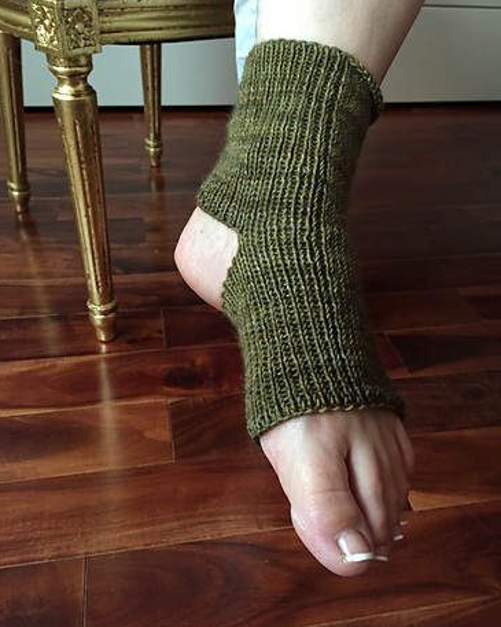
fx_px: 575
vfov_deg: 57.2
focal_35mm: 31
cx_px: 253
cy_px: 302
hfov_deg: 47.1
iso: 250
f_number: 2.2
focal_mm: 4.15
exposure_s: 1/30
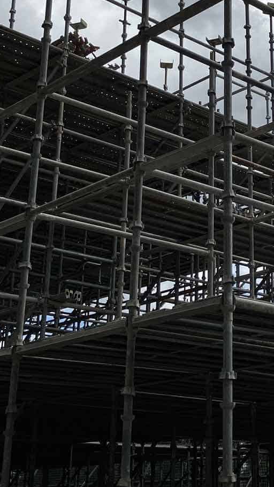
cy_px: 140
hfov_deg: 17.7
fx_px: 866
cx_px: 243
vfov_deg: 31.1
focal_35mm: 67
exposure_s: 1/4049
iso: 32
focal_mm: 3.99
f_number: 1.8
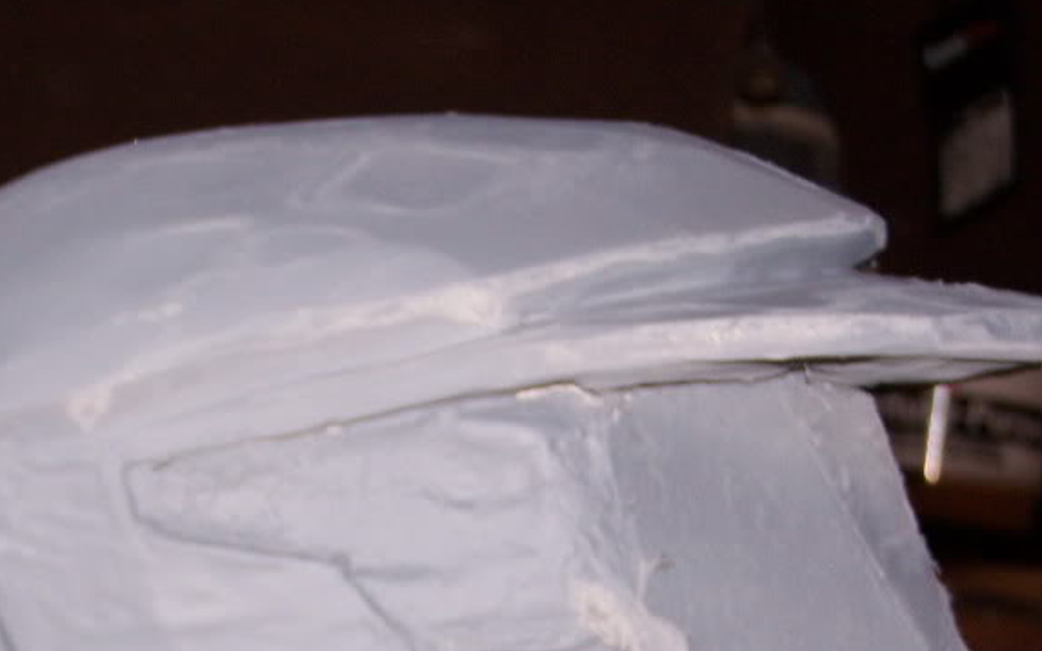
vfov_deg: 10.2
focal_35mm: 127
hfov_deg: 16.4
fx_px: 3606
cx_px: 342
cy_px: 689
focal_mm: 11.1
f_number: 3.2
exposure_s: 1/80
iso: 140
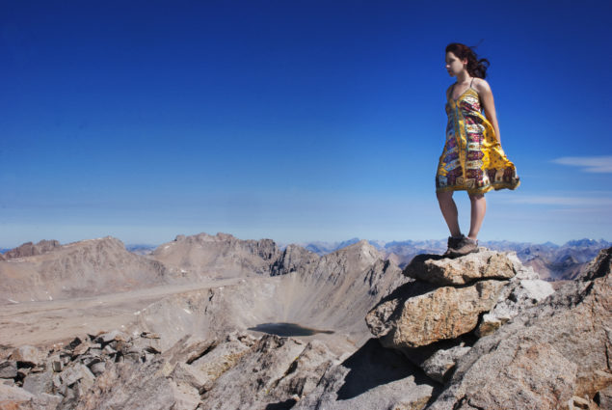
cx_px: 306
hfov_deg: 46.4
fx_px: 715
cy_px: 205
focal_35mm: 42
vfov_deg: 32.0
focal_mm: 28
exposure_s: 1/125
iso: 250
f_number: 22
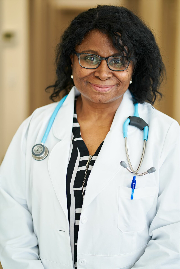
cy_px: 134
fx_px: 637
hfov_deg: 16.1
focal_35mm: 85
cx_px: 90
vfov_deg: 23.9
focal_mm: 85
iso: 100
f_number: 1.8
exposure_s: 1/100
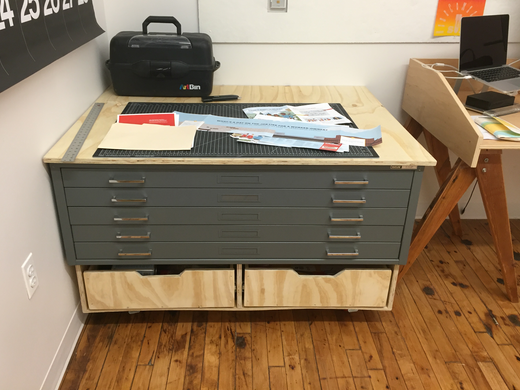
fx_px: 466
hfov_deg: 58.3
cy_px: 182
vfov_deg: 45.4
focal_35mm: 31
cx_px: 251
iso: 80
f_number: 2.2
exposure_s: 1/30
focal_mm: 4.15
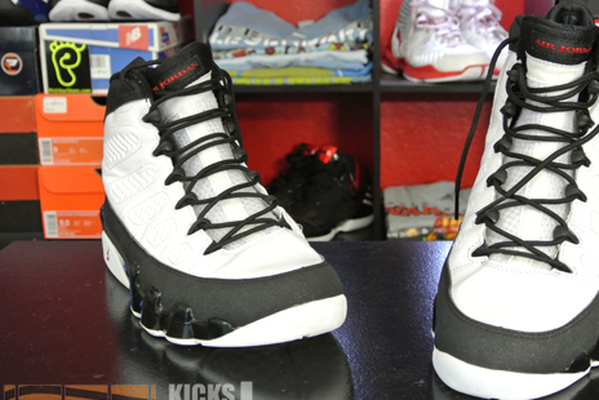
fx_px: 832
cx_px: 365
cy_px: 214
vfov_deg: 27.0
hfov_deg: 39.4
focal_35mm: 50
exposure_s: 1/13
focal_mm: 15.1
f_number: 4.2
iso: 800
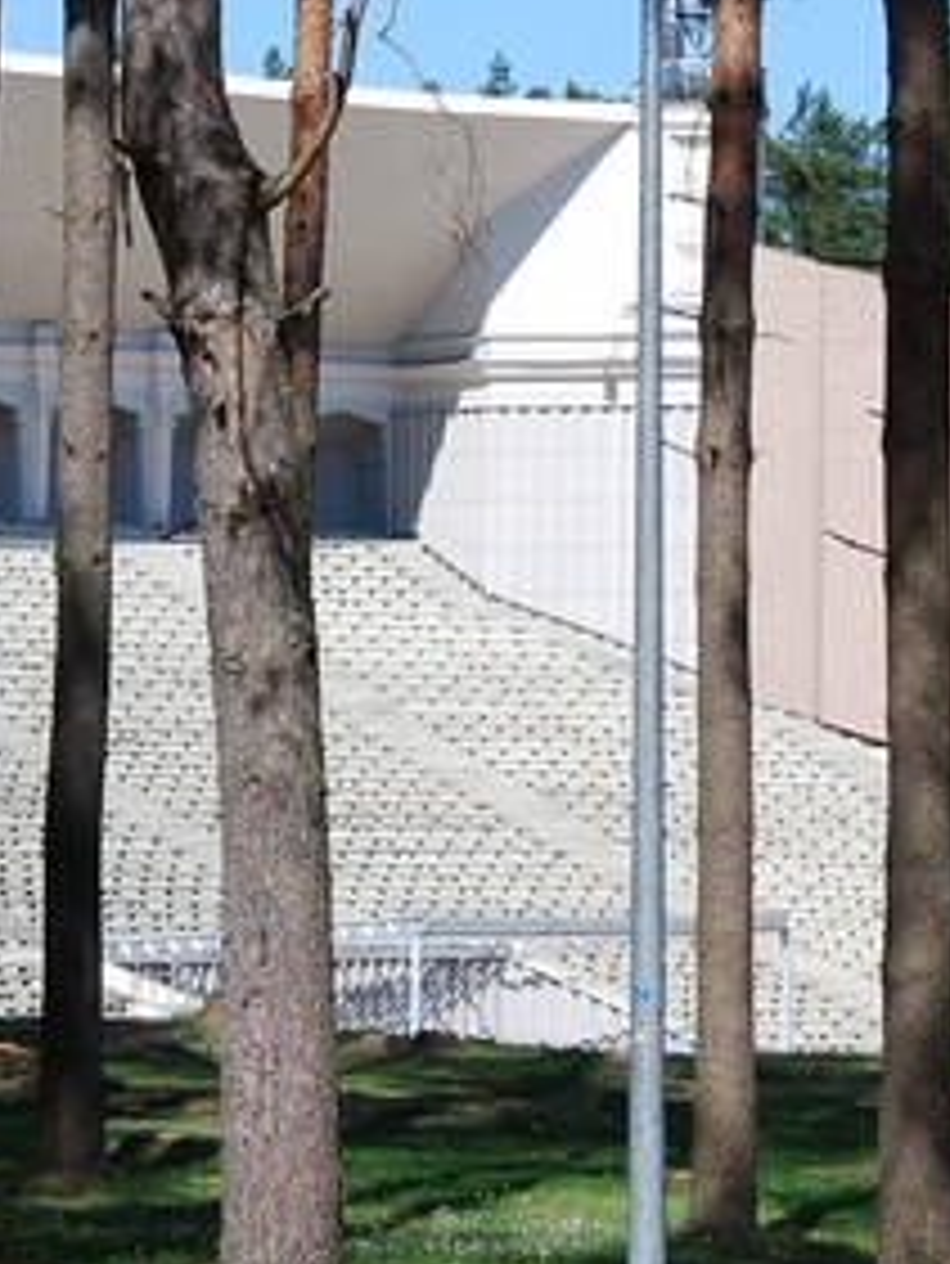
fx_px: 7386
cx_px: 250
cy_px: 441
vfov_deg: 9.8
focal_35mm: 202
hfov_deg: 7.4
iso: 160
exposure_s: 1/250
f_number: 10
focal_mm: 48
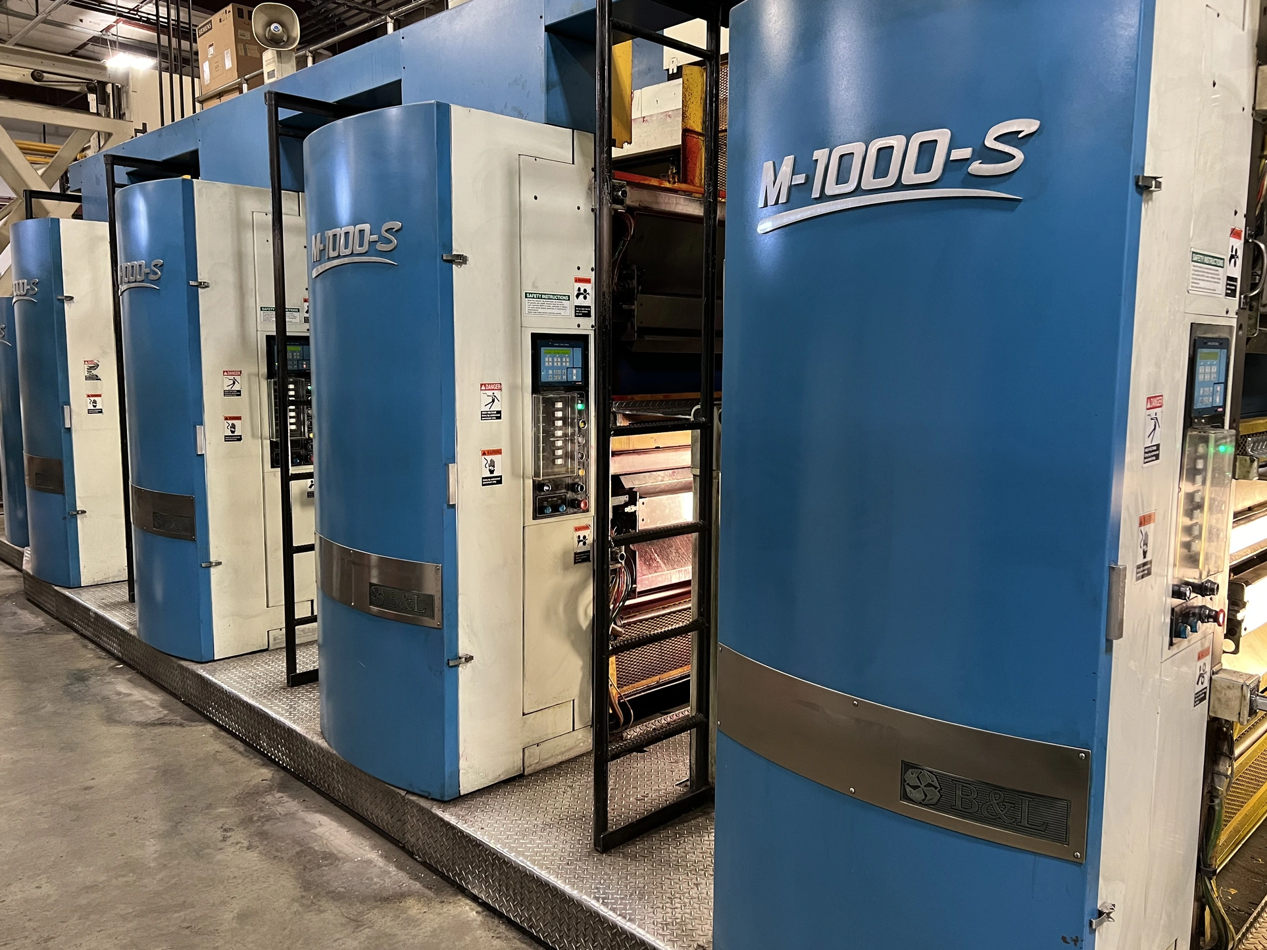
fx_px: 988
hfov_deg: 65.3
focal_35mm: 27
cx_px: 653
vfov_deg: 51.3
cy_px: 461
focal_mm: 5.7
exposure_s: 1/60
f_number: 1.5
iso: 320
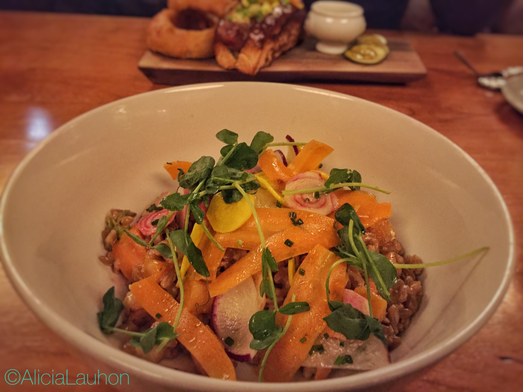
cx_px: 262
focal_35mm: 29
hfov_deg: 61.7
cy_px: 196
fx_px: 438
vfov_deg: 48.2
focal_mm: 4.15
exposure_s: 1/15
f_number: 2.2
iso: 640
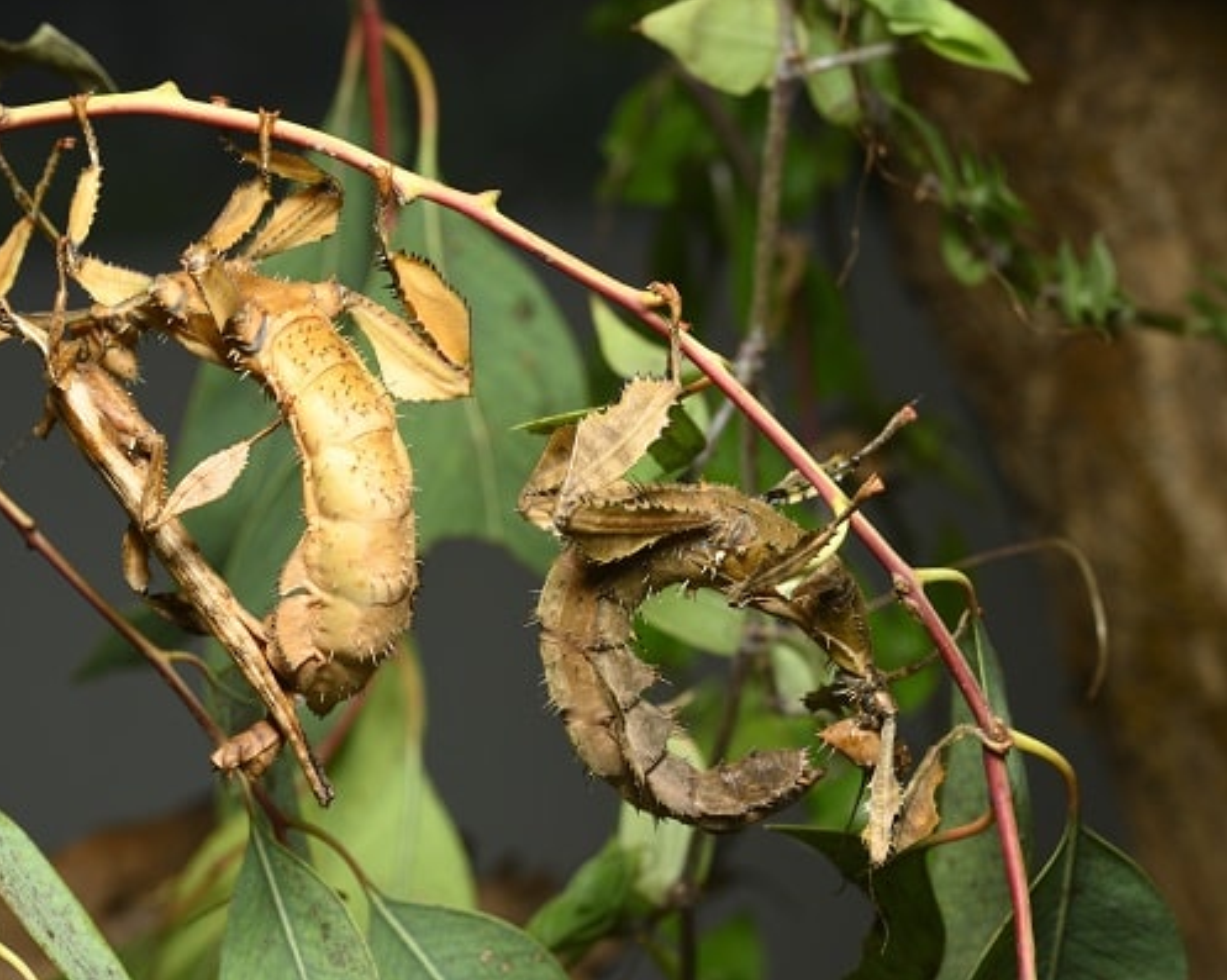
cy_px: 489
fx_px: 7404
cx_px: 494
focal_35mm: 204
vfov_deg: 7.6
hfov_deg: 9.5
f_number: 13
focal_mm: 180
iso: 100
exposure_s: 1/60
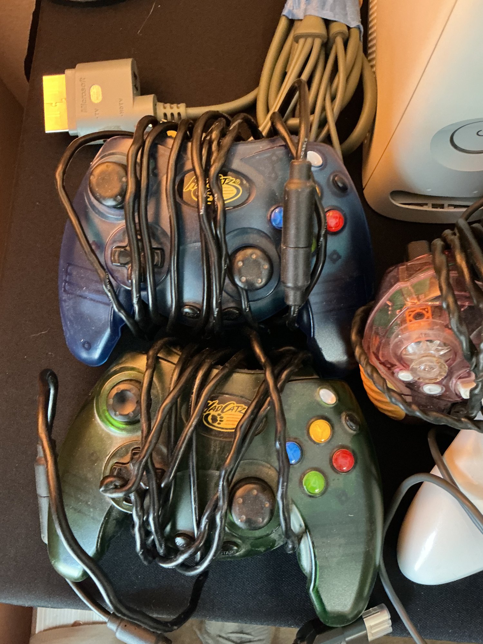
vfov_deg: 61.7
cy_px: 322
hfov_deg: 48.2
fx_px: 540
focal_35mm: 29
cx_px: 242
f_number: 1.8
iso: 500
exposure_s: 1/24
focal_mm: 3
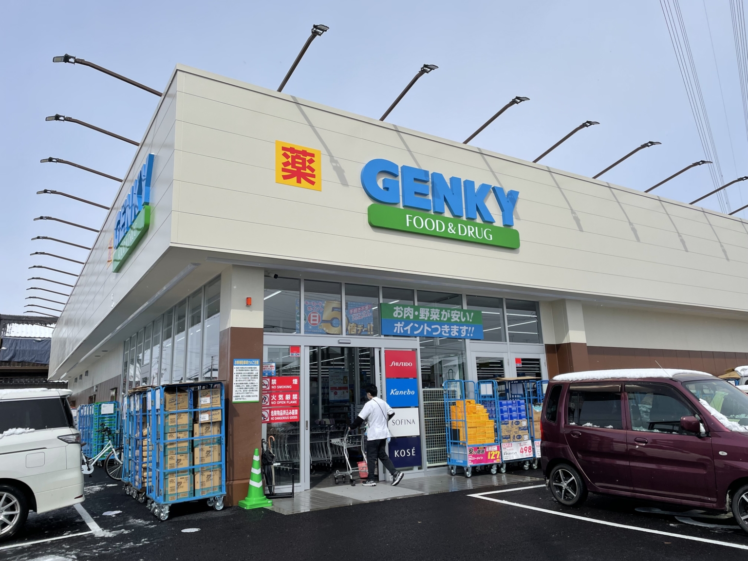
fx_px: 562
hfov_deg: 67.3
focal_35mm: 26
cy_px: 280
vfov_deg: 53.1
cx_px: 374
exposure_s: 1/7299
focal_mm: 4.2
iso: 32
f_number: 1.6
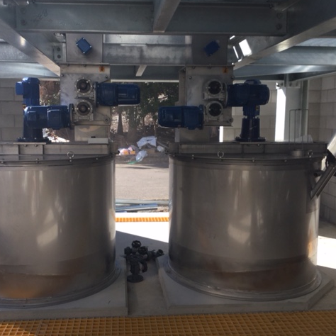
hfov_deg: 44.9
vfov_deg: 44.9
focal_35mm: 37
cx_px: 150
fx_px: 406
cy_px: 167
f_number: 2.4
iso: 25
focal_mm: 3.3
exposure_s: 1/381
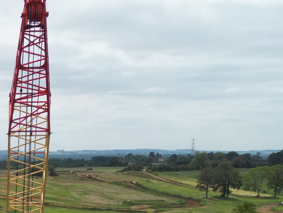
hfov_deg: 16.5
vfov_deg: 11.9
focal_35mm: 112
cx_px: -97
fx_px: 916
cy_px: 412
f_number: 1.7
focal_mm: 6.72
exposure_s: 1/90
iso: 100
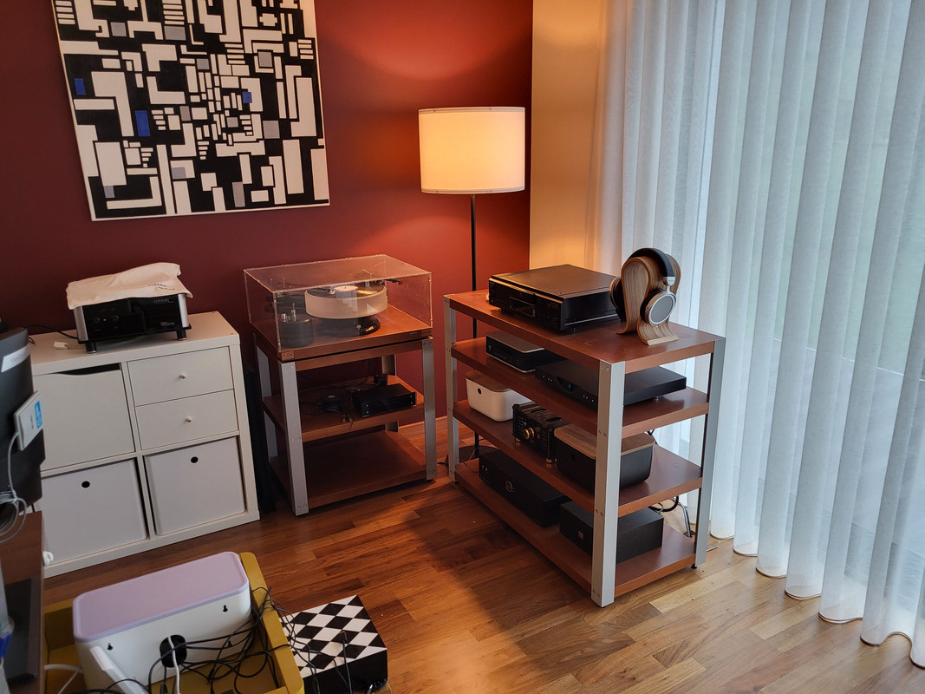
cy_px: 347
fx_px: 695
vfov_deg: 53.1
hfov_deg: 67.3
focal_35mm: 26
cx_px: 462
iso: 200
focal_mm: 5.4
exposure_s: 1/50
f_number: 1.8
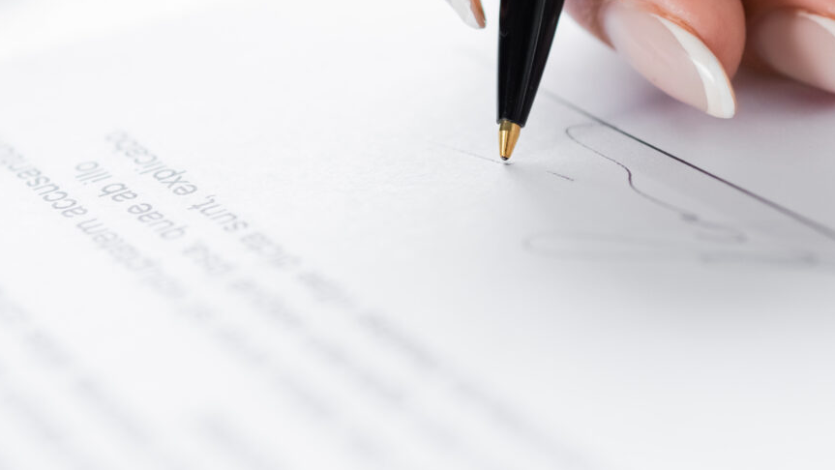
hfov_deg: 24.5
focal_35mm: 87
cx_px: 422
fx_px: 1927
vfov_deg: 13.9
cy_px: 215
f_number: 2.8
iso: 400
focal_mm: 35
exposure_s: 1/250
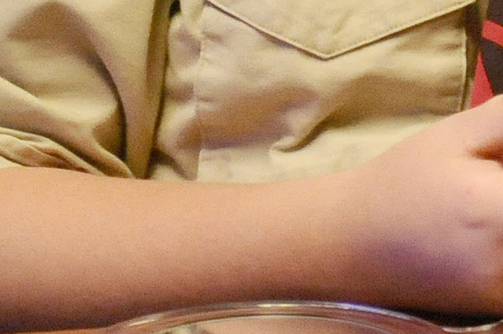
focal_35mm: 290
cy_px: 81
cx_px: 1169
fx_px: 4047
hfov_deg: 6.8
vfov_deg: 4.7
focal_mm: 34
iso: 1600
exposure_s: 1/100
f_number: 5
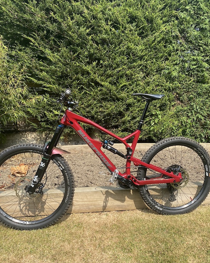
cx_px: 107
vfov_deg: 62.1
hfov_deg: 51.5
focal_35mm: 28
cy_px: 142
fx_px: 218
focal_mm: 4.25
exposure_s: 1/1103
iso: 32
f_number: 1.8
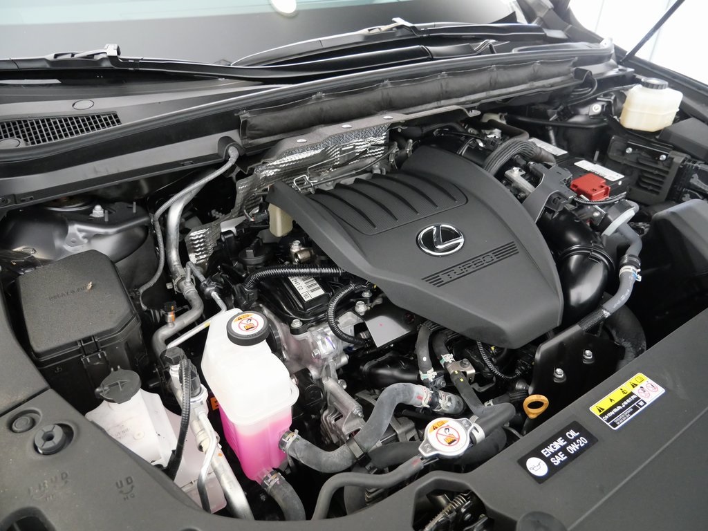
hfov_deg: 71.6
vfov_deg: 56.8
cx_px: 354
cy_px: 266
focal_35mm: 24
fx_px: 491
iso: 3200
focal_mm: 12
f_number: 3.5
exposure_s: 1/30
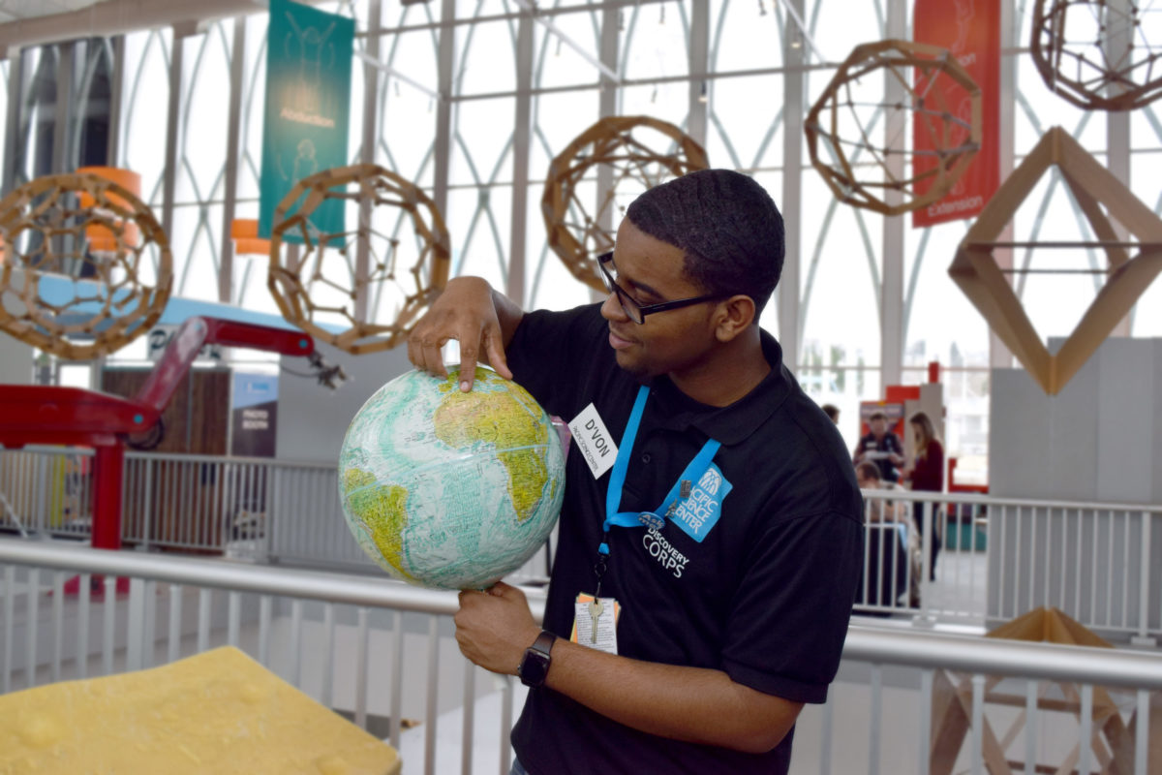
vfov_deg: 36.9
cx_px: 581
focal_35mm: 36
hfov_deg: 53.1
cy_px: 388
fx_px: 1162
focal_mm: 24
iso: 400
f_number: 6.3
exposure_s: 1/160
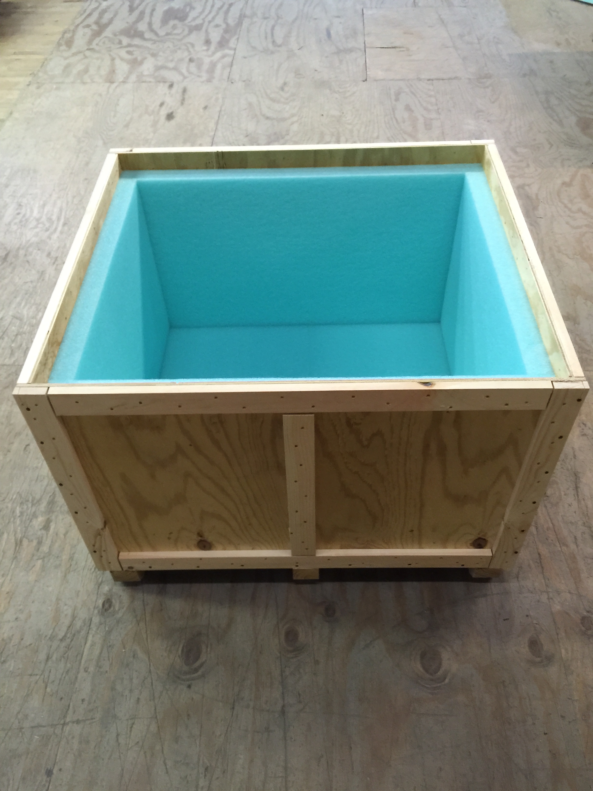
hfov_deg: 48.2
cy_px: 396
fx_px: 662
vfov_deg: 61.7
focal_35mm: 29
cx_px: 296
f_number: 2.2
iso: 100
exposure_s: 1/15
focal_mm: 4.15
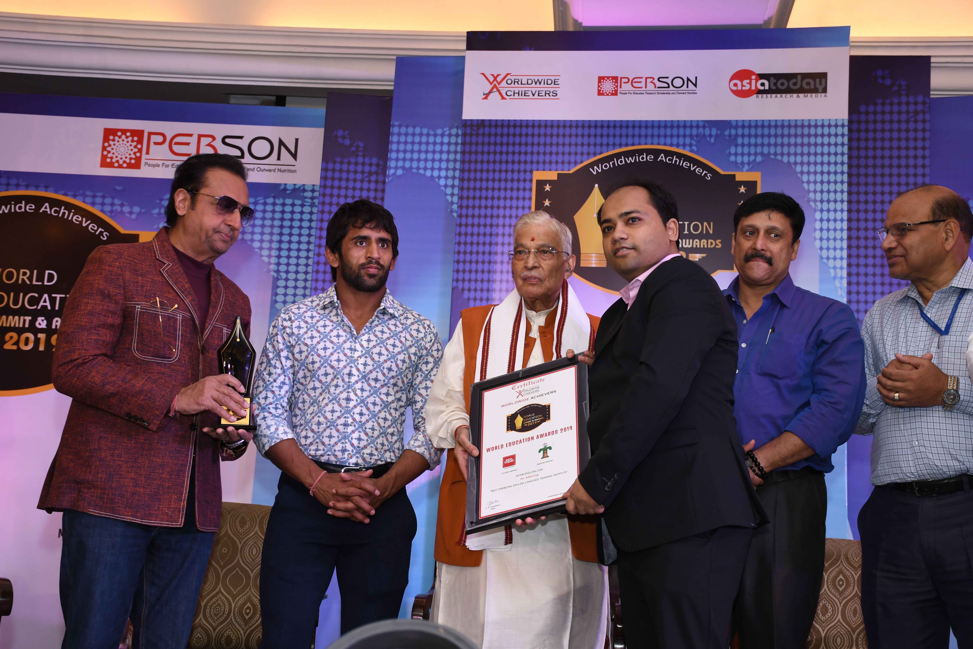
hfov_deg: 35.1
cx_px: 486
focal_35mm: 57
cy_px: 324
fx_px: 1540
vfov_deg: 23.8
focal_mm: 38
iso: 640
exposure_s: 1/125
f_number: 5
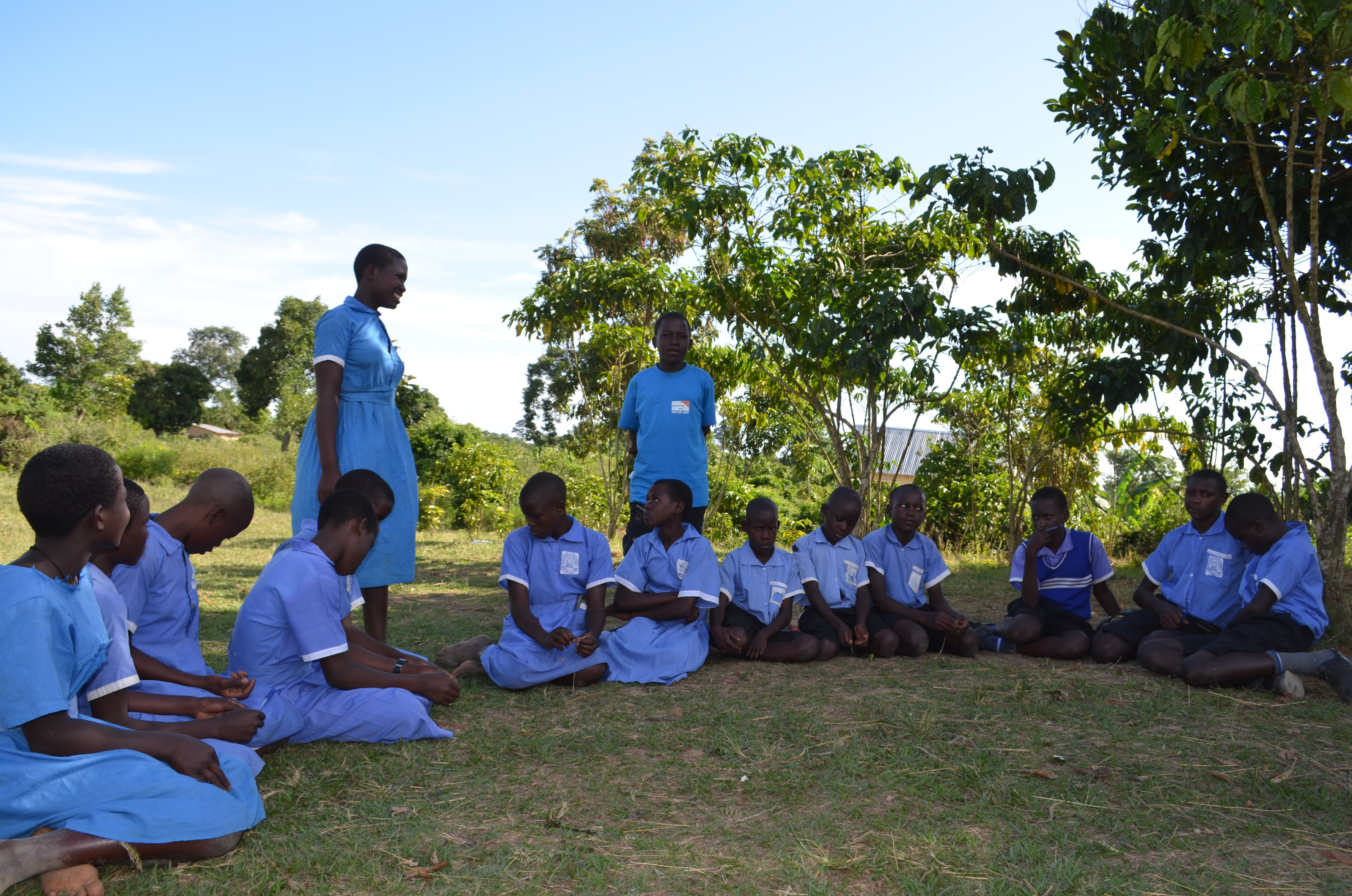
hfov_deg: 65.6
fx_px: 1049
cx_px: 687
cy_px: 454
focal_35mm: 28
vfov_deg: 46.2
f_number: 5.6
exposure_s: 1/200
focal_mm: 18
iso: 100
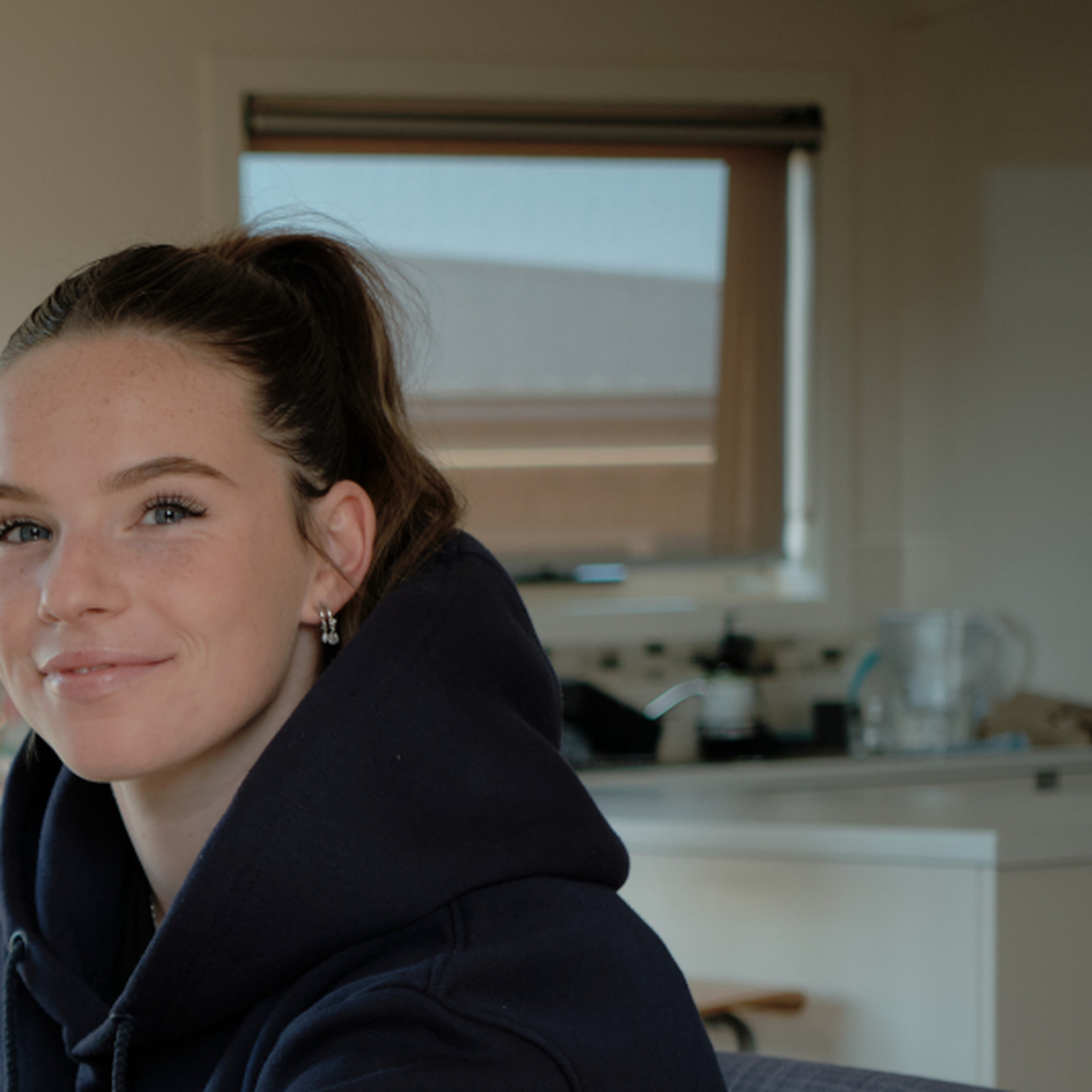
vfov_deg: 19.0
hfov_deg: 18.1
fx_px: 3176
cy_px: 1062
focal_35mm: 89
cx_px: -374
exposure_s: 1/250
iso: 160
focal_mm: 23
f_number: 2
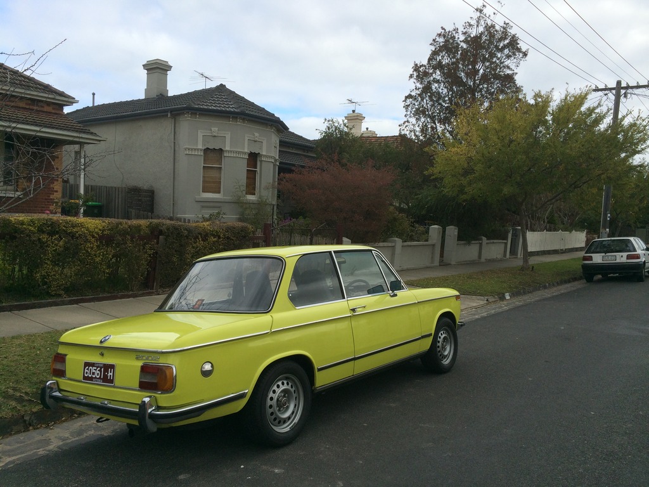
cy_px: 244
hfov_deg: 60.0
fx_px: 562
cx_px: 324
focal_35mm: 30
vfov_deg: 46.8
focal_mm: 4.12
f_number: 2.2
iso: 32
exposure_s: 1/1026
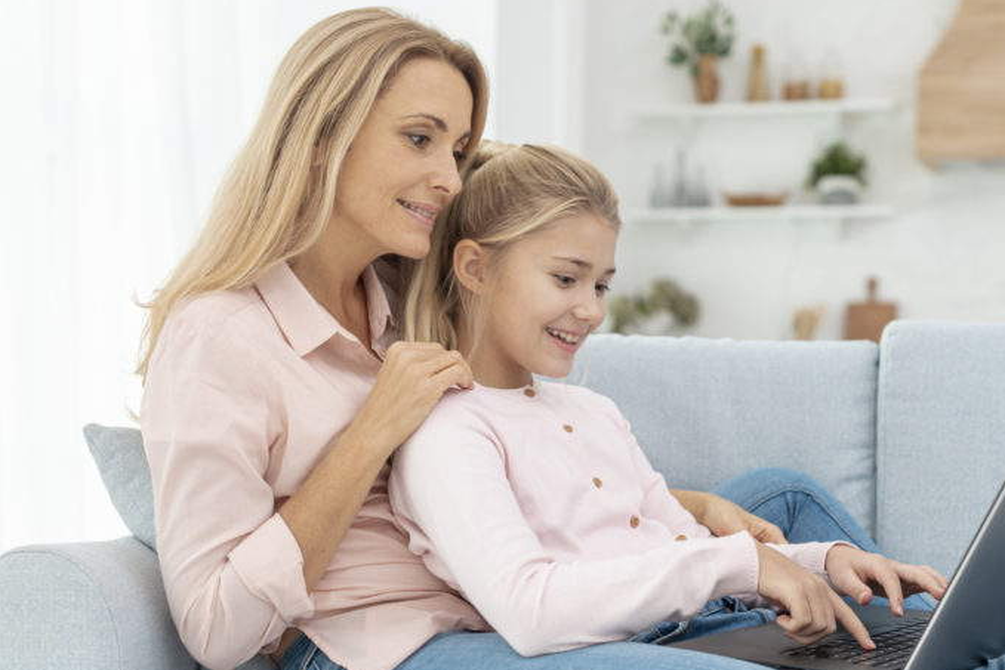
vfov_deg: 21.9
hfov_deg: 32.2
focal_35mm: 62
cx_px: 622
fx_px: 1731
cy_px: 398
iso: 400
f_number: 3.2
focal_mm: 50
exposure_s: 1/125
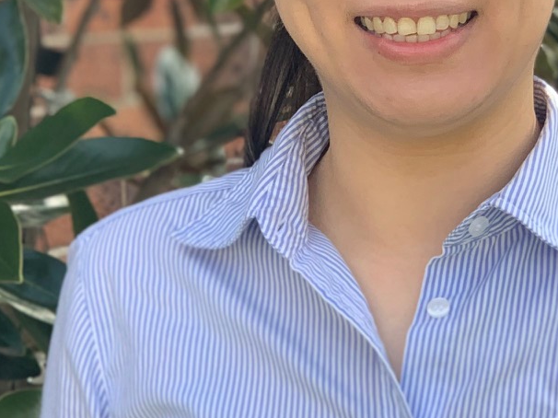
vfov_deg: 8.6
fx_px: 2788
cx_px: 366
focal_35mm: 173
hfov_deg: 11.4
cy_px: 72
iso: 16
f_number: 2.4
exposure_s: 1/205
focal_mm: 6
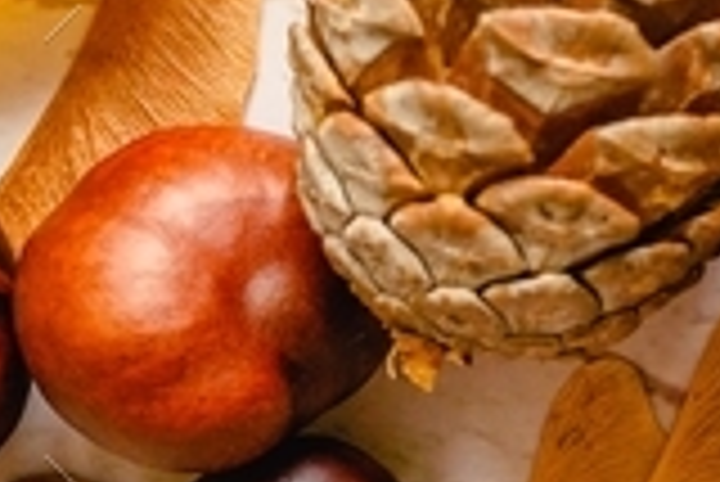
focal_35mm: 184
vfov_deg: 7.4
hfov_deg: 10.7
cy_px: -218
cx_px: 1166
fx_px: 3683
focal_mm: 50
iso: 800
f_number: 7.1
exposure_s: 1/100
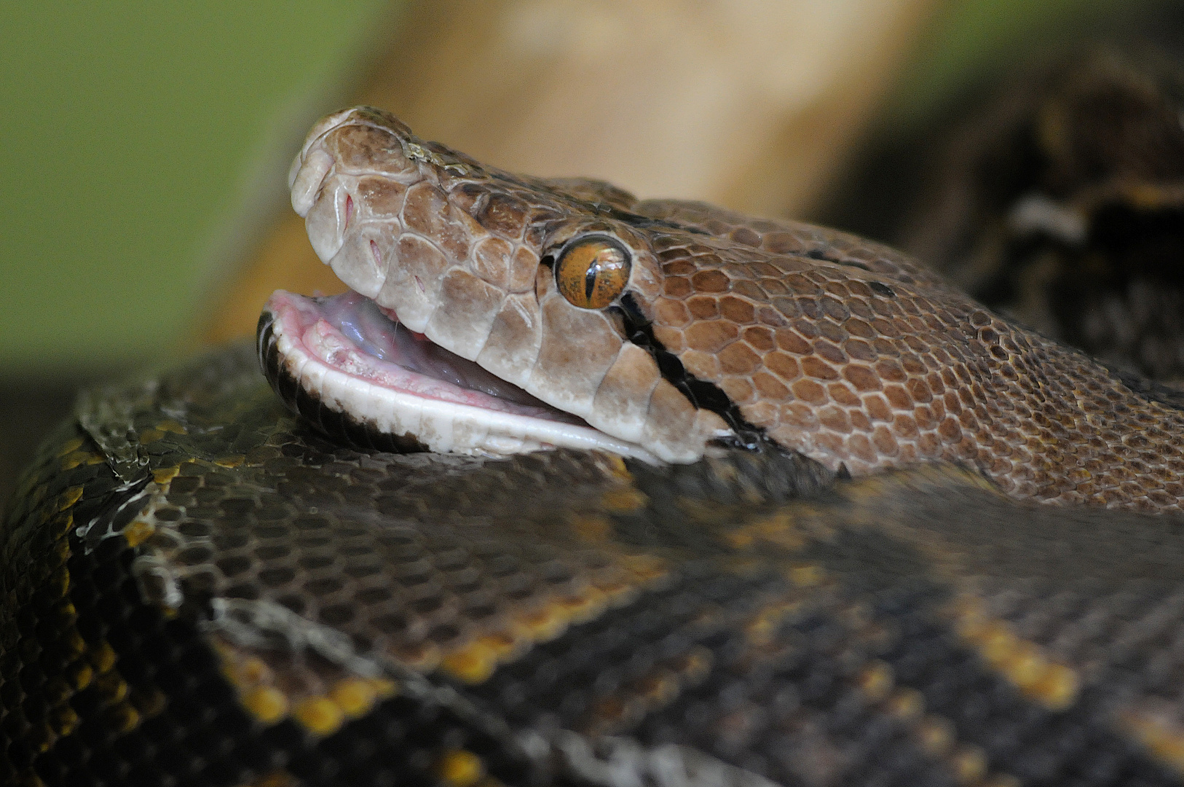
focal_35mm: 255
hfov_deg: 8.1
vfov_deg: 5.4
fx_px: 8377
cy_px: 394
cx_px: 592
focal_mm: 170
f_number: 3.3
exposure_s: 1/125
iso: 800
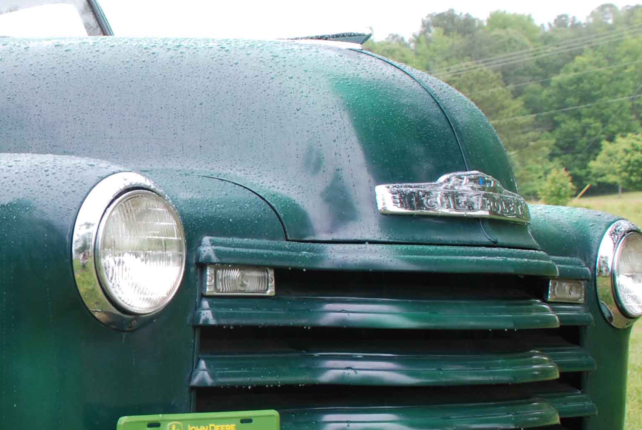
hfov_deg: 24.9
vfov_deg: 18.0
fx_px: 1357
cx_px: -55
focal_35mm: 76
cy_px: 267
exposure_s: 1/60
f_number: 4
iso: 200
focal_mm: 20
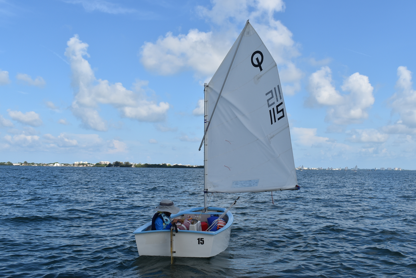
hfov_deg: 53.1
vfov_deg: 36.9
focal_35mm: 36
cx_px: 208
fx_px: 416
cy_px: 139
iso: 200
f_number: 10
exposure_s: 1/400
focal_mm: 24
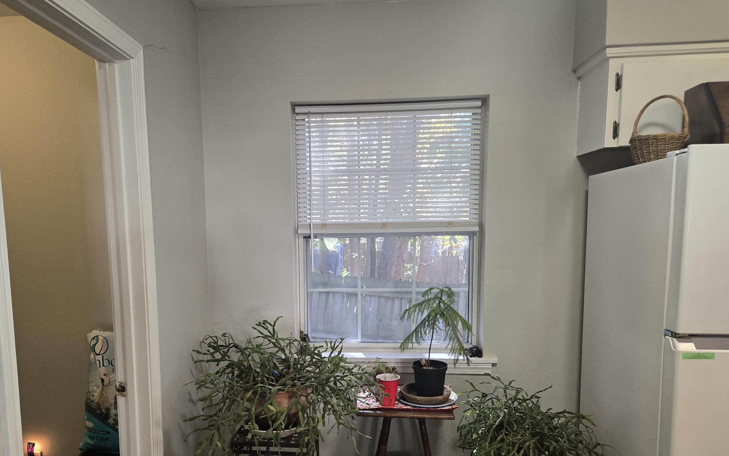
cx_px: 338
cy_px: 290
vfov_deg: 44.1
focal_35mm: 28
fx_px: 556
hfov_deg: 66.4
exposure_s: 1/120
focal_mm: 5.4
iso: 320
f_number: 1.8
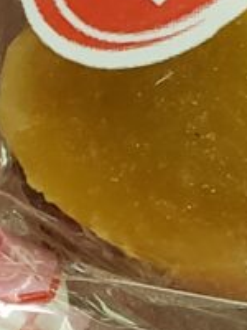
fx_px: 1903
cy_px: 236
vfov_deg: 9.9
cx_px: -31
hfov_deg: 7.4
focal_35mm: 200
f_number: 2.4
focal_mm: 4.3
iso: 320
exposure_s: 1/40
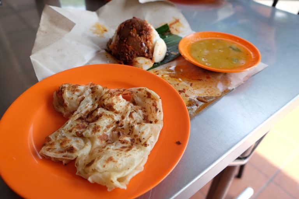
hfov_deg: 67.4
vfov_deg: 47.9
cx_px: 150
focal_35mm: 27
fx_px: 224
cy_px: 100
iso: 200
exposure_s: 1/105
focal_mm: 18
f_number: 4
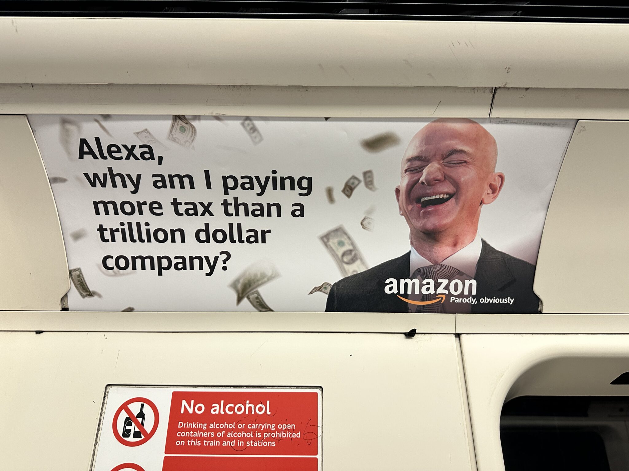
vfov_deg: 56.8
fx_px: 436
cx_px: 314
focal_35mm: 24
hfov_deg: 71.6
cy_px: 236
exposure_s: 1/76
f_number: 1.78
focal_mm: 6.86
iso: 250
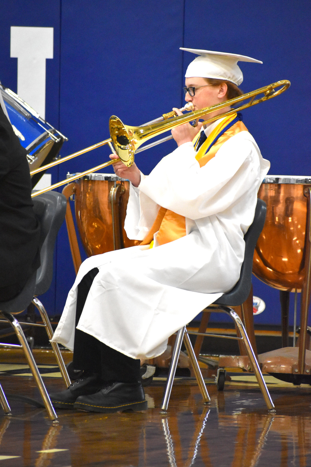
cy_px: 234
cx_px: 156
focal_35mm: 375
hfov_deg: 3.7
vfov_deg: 5.5
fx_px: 4858
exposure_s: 1/160
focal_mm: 250
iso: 3200
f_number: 6
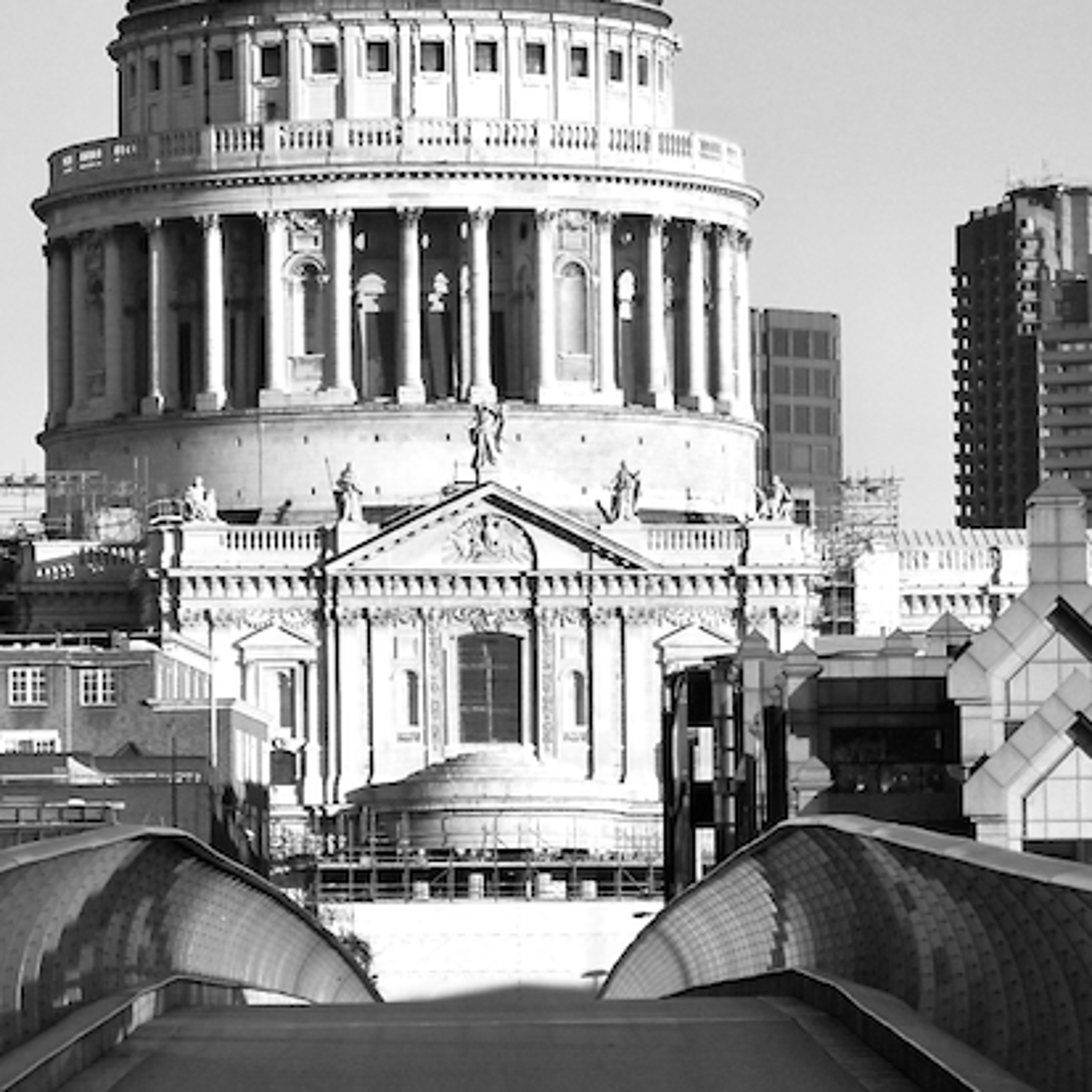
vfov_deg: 6.3
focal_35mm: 277
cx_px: 378
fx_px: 9886
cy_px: 308
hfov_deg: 6.3
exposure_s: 1/640
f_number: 6.3
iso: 200
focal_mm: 70
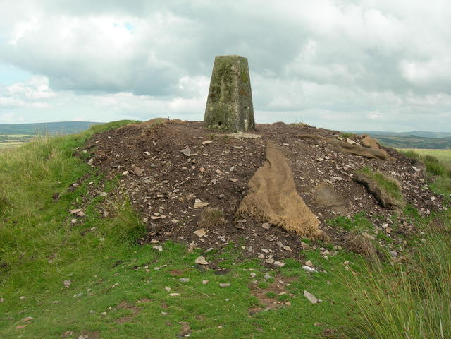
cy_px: 170
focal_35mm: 38
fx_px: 495
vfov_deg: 37.7
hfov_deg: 49.0
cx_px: 226
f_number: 4.8
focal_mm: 7.8
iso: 50
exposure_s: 1/347
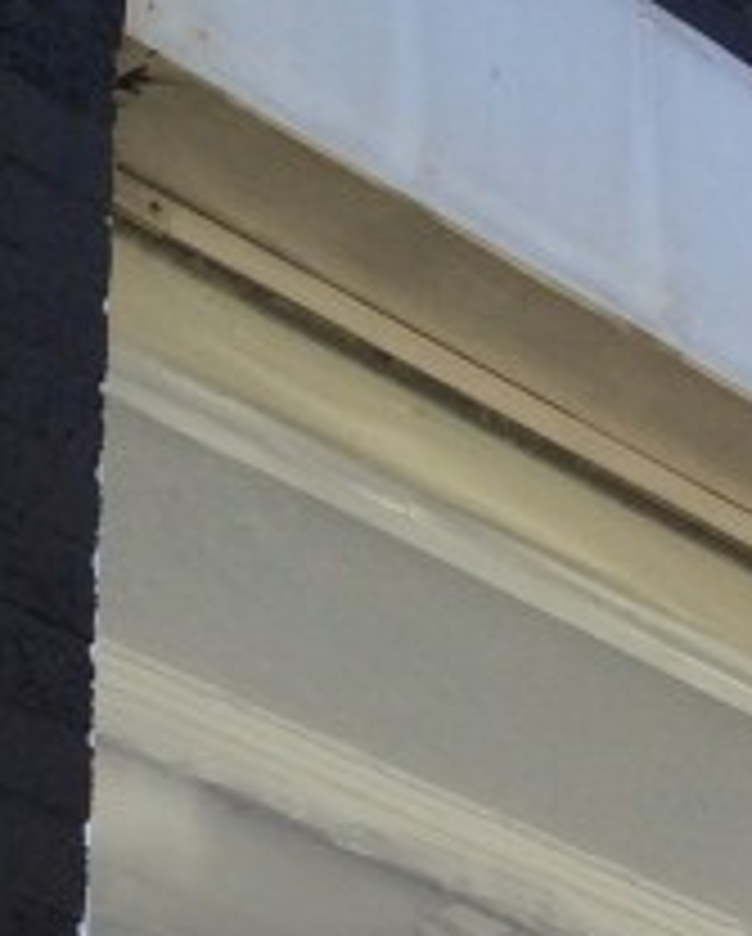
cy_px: 1708
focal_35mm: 145
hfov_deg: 9.8
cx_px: 1567
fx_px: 4025
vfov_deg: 12.1
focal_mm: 4.15
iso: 32
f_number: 2.2
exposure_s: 1/631
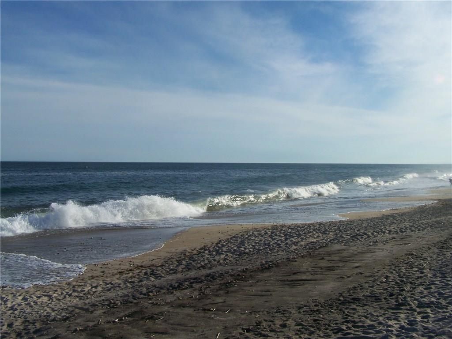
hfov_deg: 49.0
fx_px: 496
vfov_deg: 37.7
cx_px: 226
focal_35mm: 38
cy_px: 170
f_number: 5.6
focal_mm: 6.3
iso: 64
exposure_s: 1/500
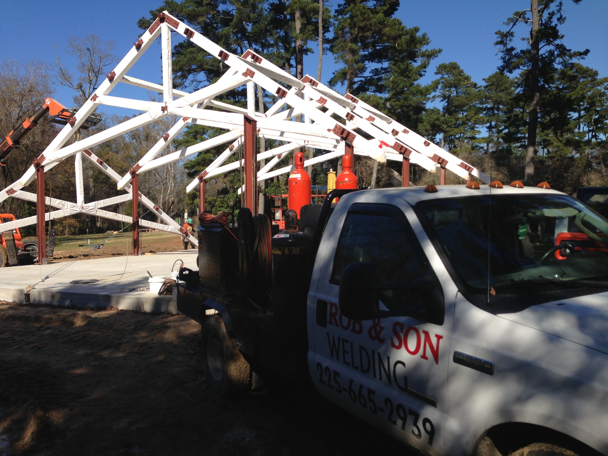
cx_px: 304
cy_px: 228
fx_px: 580
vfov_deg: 42.9
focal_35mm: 33
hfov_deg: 55.4
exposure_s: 1/1642
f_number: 2.4
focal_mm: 4.13
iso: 50
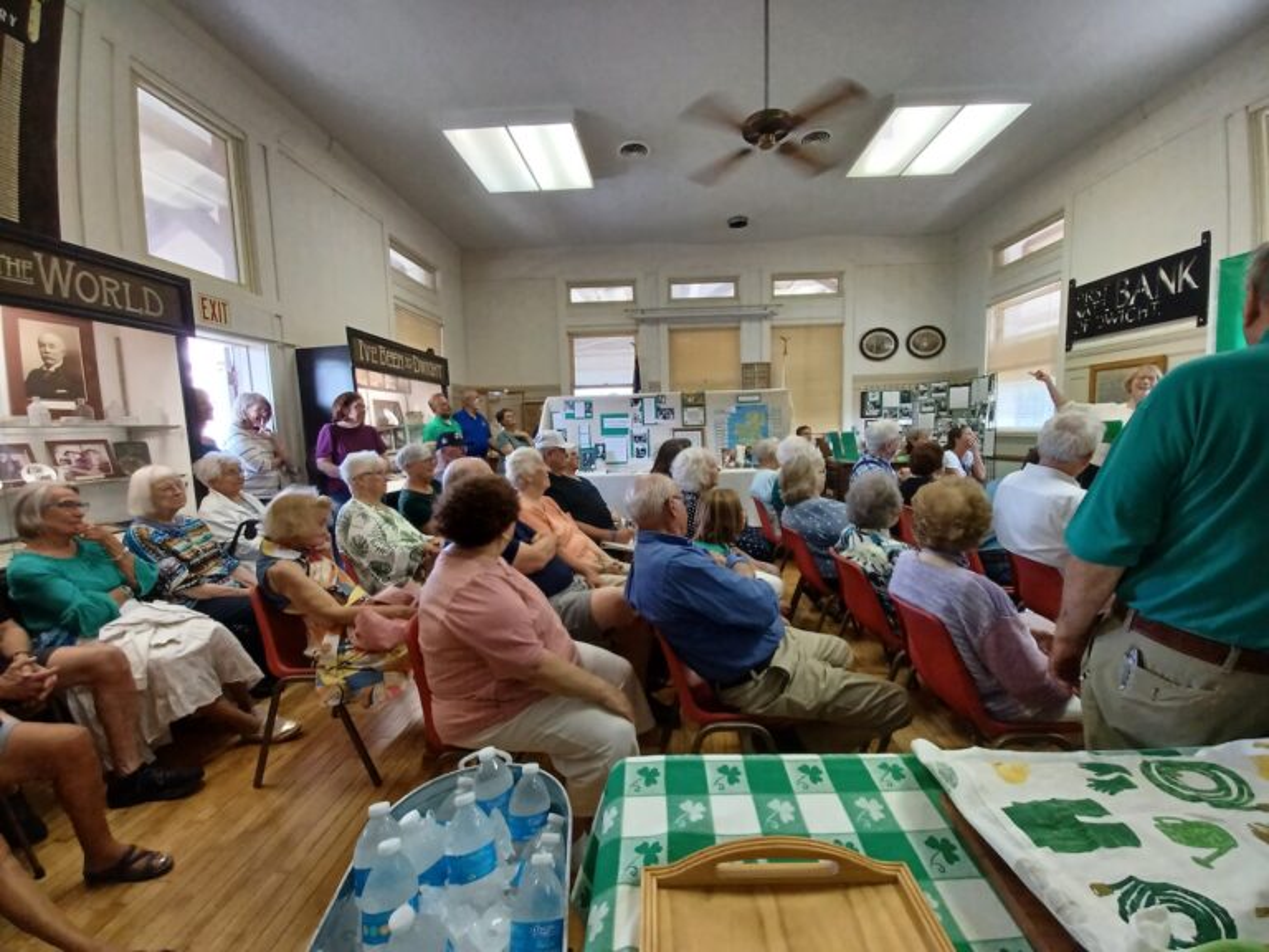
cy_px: 476
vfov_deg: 89.9
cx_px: 634
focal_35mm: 13
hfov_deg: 106.2
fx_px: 477
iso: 200
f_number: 2.2
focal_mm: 1.42
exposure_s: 1/50
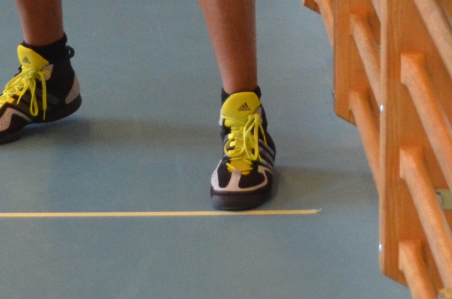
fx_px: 2484
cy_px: -382
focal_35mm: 198
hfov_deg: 10.4
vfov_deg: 6.6
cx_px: 196
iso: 1600
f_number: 4.5
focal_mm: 29
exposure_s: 1/100
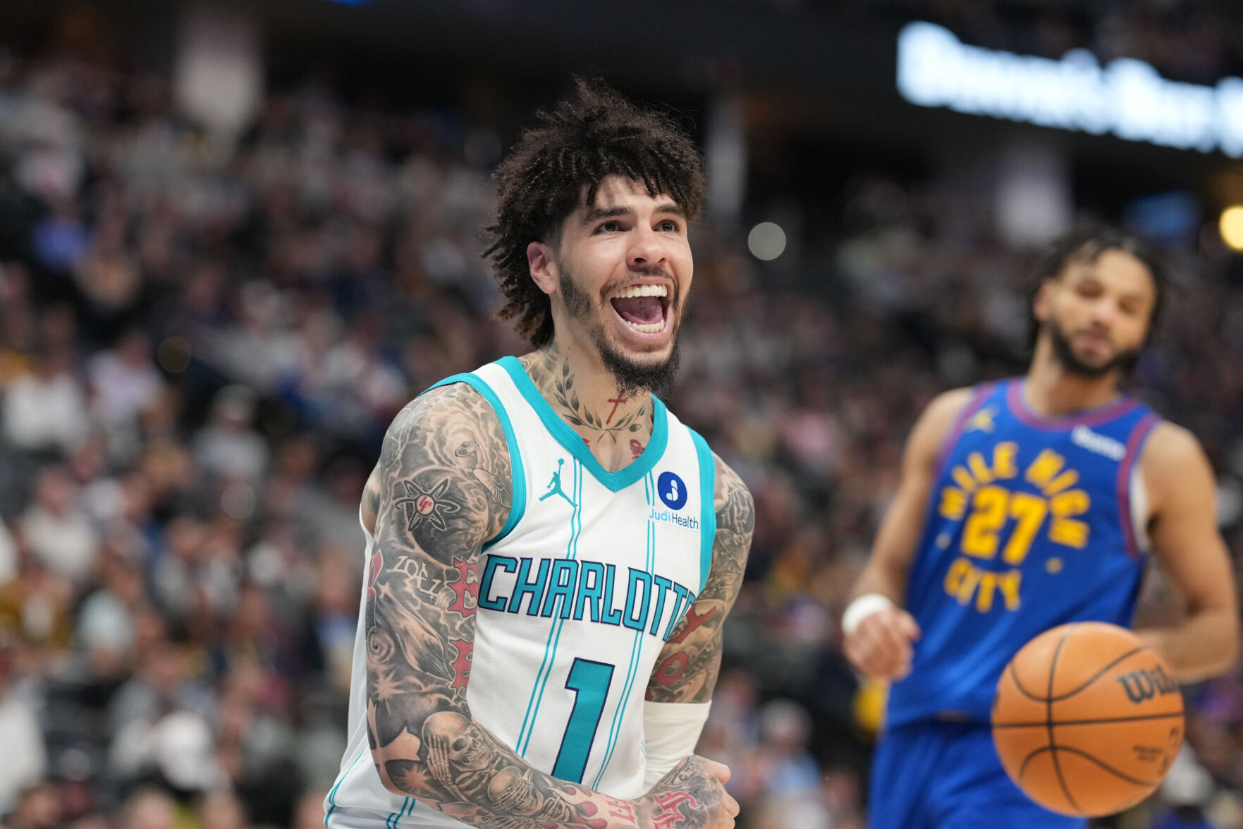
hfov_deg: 16.1
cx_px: 622
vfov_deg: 10.8
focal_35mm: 127
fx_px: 4384
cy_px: 414
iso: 2000
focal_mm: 85
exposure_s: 1/2000
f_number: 1.8
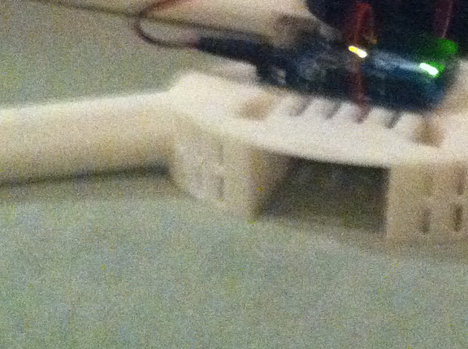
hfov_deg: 15.6
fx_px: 1701
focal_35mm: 126
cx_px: 336
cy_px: 22
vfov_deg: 11.6
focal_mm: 3.85
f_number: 2.8
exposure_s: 1/15
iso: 1000
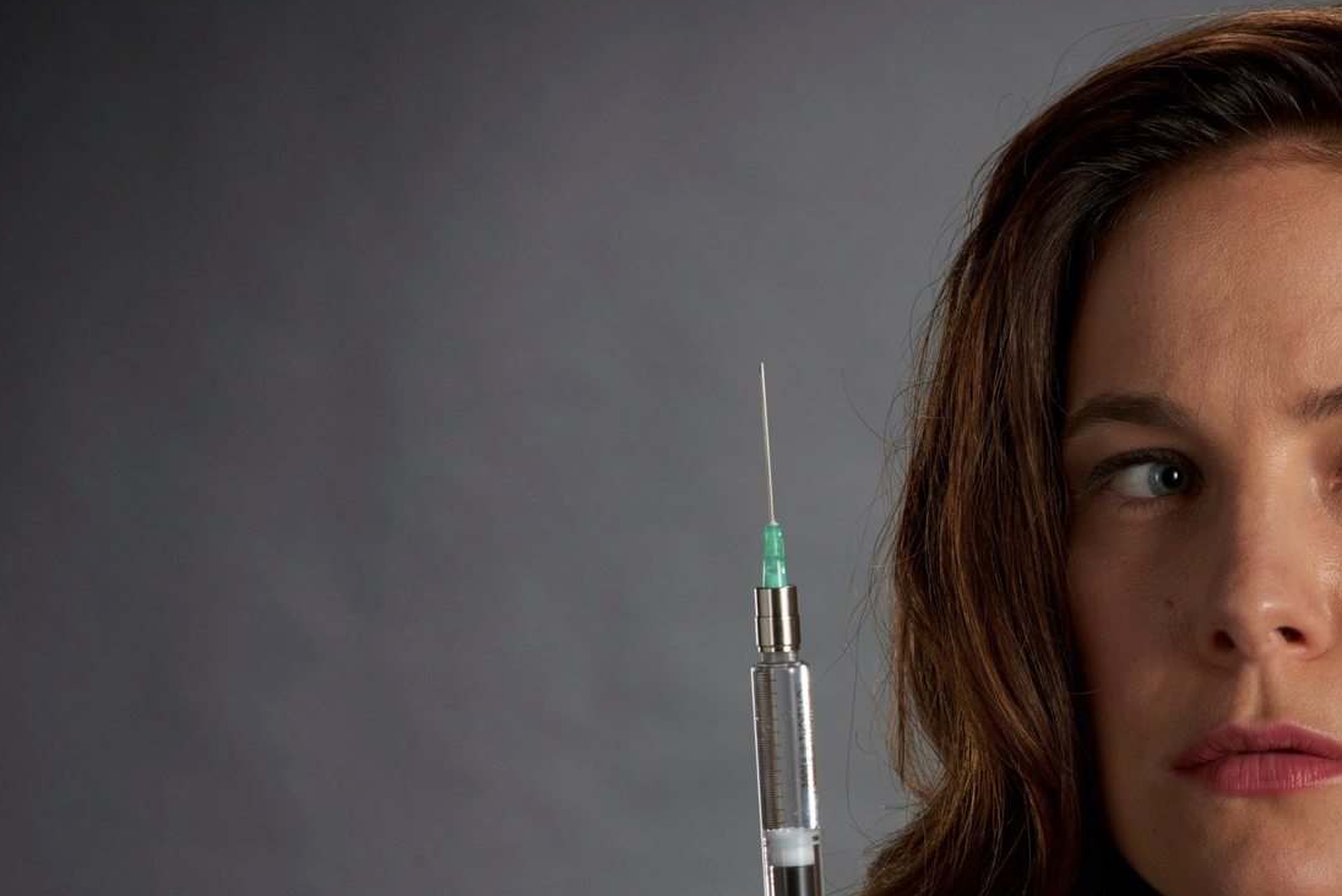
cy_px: 764
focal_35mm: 159
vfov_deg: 8.6
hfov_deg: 12.8
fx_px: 5929
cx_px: 1169
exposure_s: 1/250
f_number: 8
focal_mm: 85
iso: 125
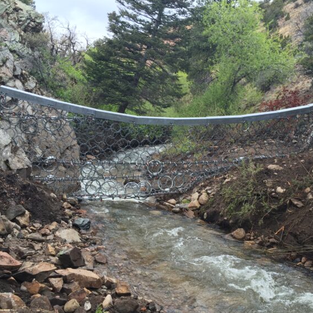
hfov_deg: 47.1
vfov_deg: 47.2
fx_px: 358
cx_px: 175
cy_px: 157
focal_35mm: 35
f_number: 2.2
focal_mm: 4.15
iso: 40
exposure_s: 1/120
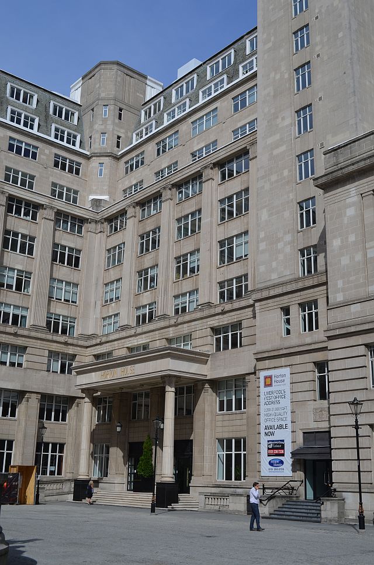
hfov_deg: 34.1
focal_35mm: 39
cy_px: 282
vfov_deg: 49.6
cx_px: 187
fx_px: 610
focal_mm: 26
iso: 180
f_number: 8
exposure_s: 1/250
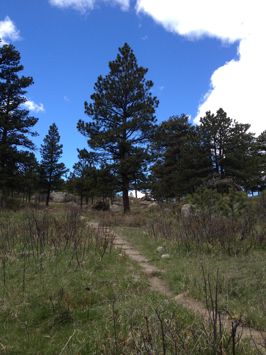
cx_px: 133
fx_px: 359
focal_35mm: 35
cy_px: 178
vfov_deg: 52.6
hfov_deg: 40.7
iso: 50
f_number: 2.4
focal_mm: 4.28
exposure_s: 1/920
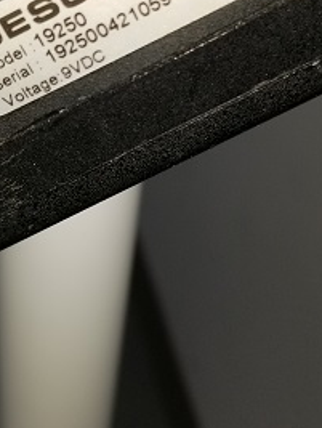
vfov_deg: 34.1
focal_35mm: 56
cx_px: 99
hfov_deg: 26.0
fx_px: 693
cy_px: 155
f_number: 1.7
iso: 50
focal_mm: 4.25
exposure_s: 1/361
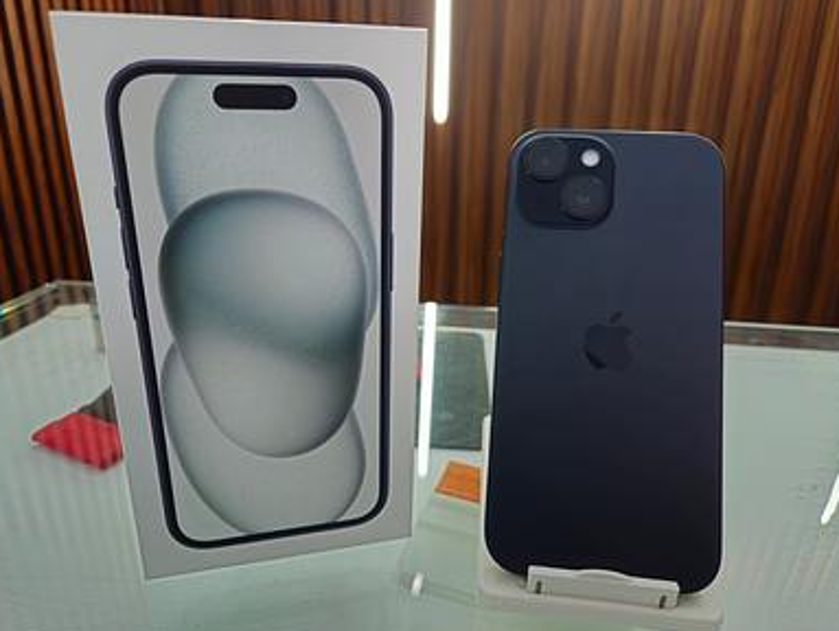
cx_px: 414
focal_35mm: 24
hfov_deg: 71.5
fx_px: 582
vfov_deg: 56.9
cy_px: 322
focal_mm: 5.4
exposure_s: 1/40
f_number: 1.8
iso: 160
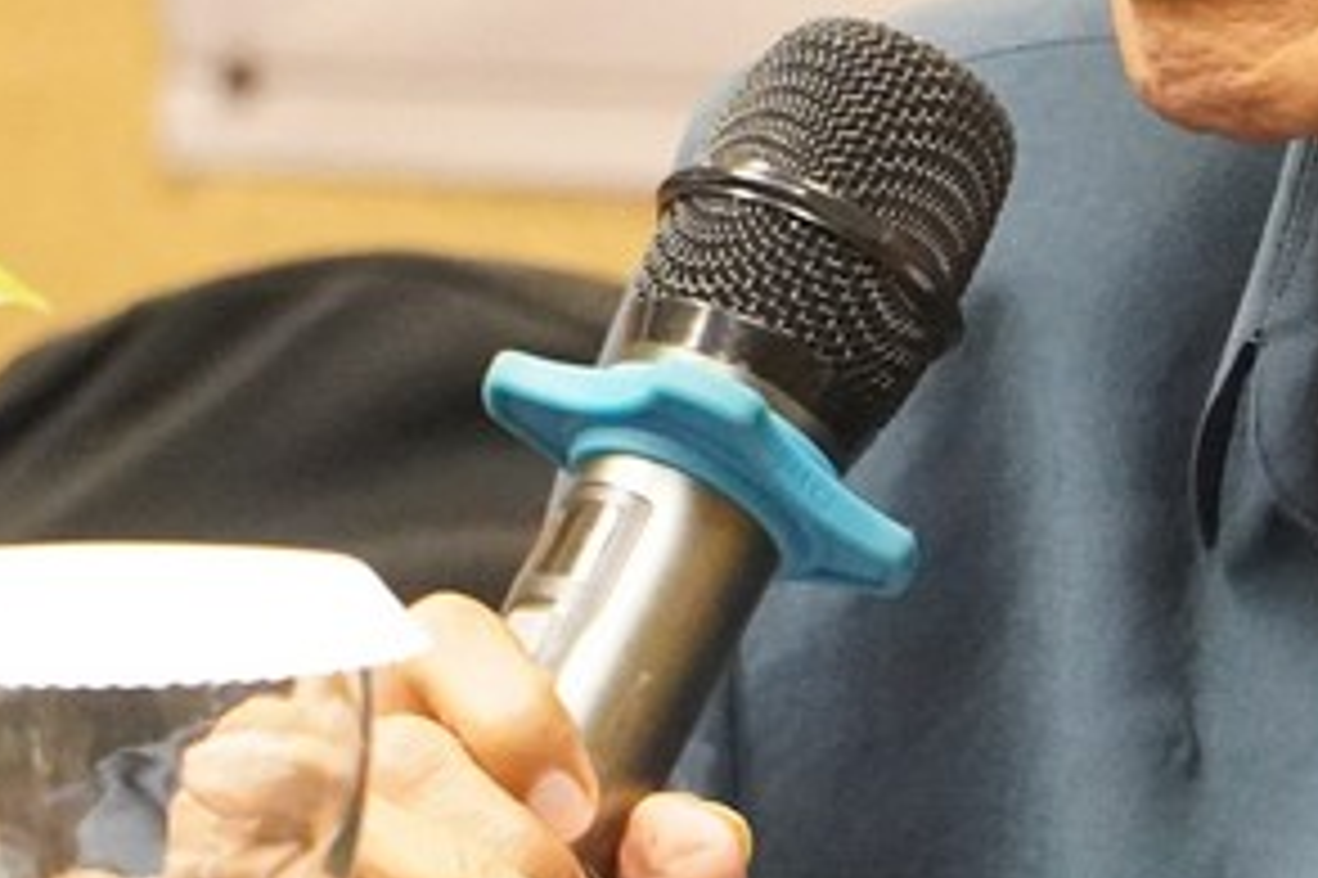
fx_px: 23602
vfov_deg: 2.1
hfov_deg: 3.2
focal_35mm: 645
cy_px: 171
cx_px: 1305
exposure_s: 1/160
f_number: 4
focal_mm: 105
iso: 6400
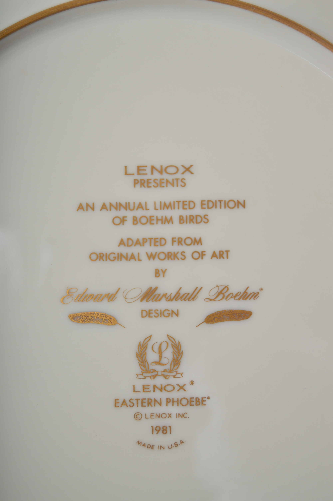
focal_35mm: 69
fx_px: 959
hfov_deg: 19.7
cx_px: 166
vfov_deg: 29.3
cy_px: 250
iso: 200
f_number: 5.3
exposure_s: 1/200
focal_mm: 46
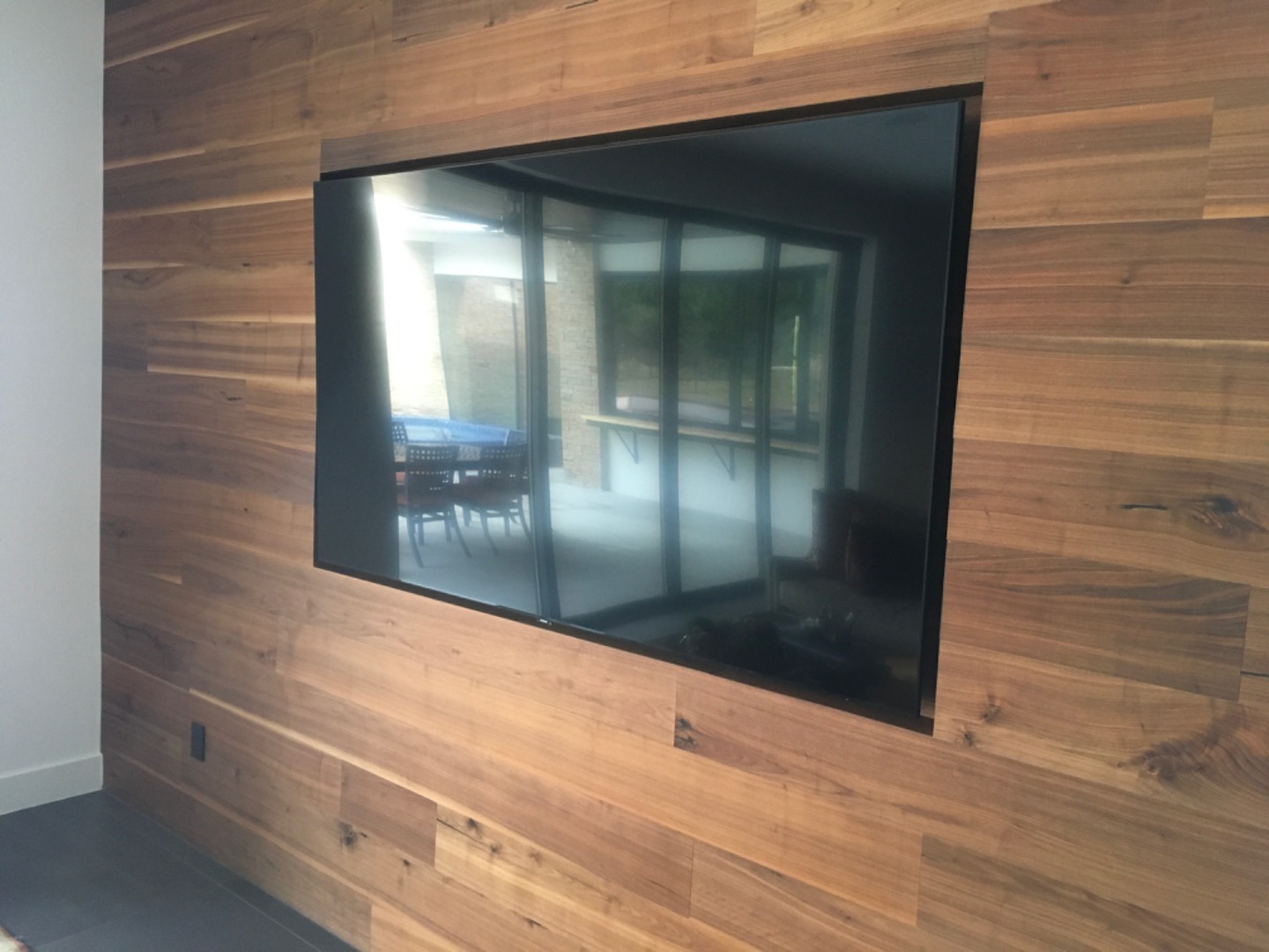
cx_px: 634
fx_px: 1063
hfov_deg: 61.7
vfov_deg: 48.2
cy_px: 476
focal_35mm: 29
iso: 200
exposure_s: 1/24
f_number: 2.2
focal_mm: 4.15
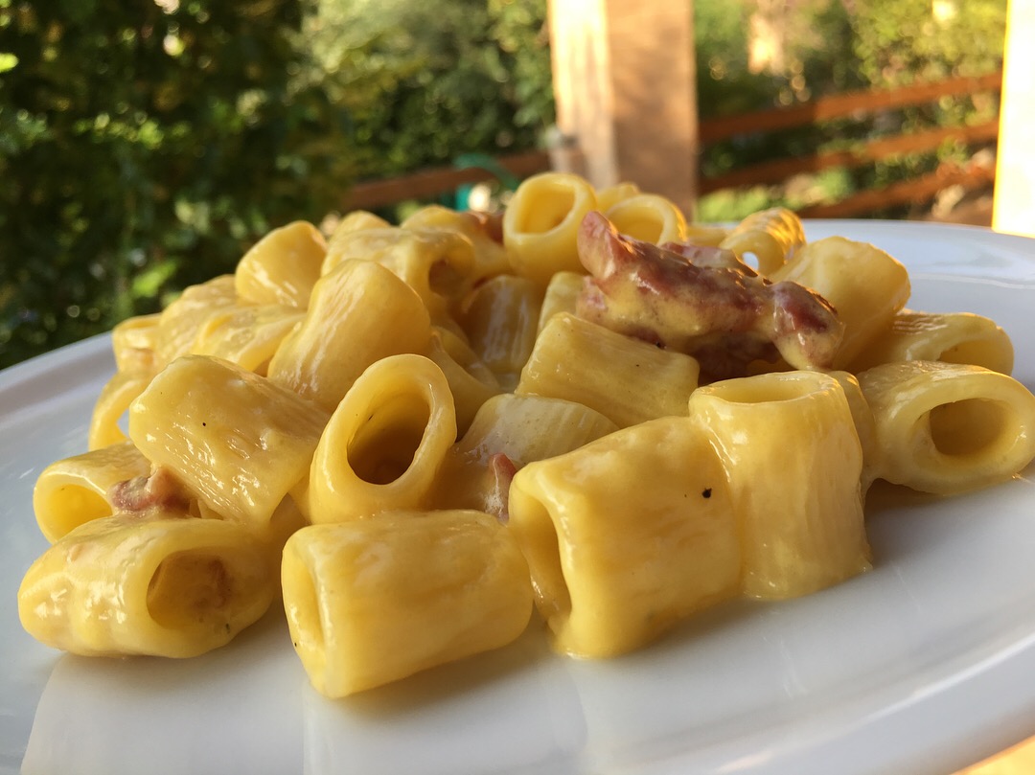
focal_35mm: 29
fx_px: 867
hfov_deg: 61.7
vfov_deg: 48.2
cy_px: 388
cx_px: 518
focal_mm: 4.15
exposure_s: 1/227
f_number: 2.2
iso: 25
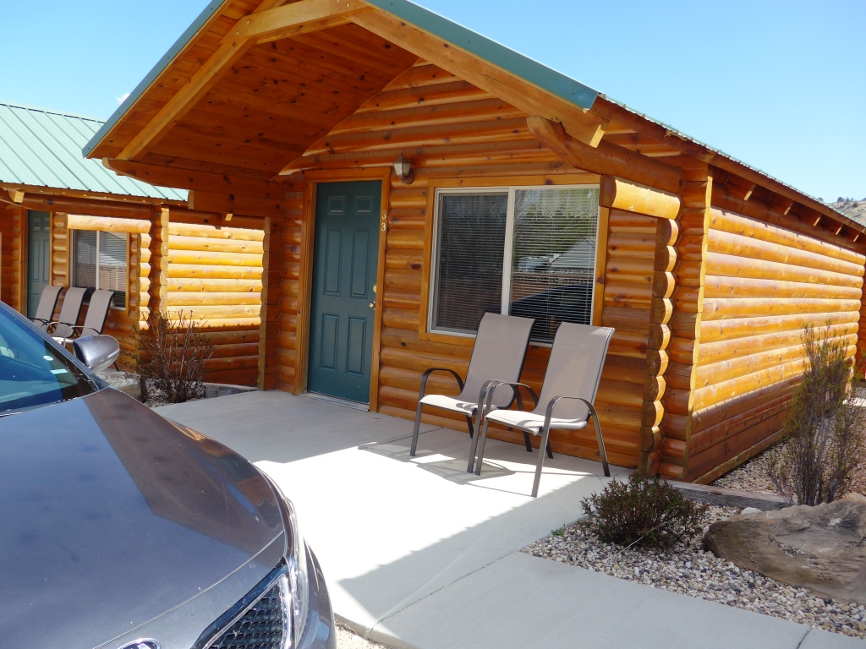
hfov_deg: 61.7
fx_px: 726
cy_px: 324
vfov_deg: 48.2
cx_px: 433
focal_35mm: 29
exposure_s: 1/800
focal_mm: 6
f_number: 2.8
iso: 80
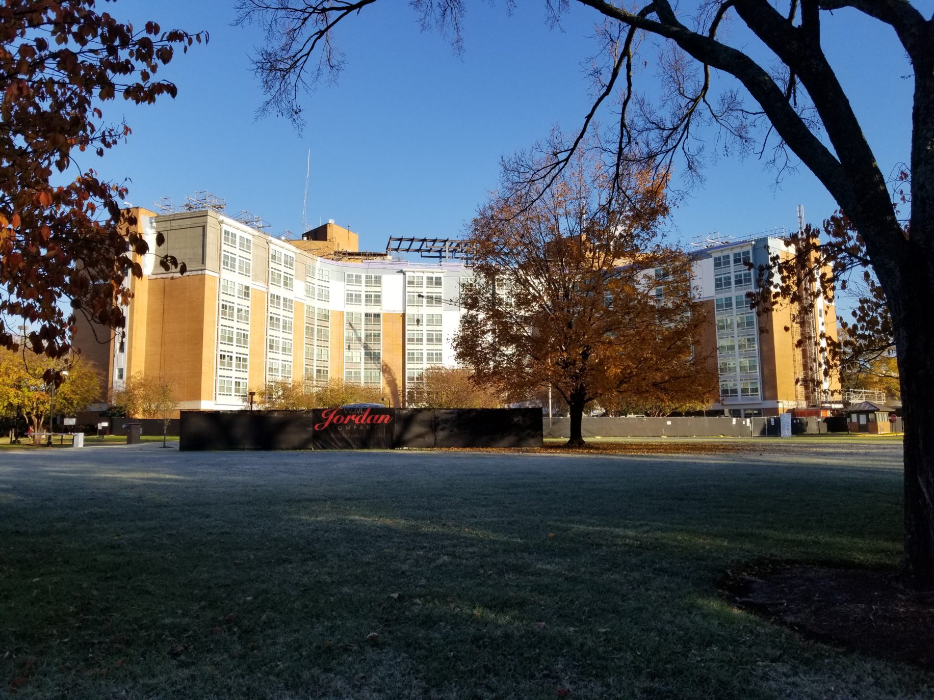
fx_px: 702
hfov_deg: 67.3
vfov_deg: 53.1
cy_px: 350
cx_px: 467
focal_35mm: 26
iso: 50
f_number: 1.7
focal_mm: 4.25
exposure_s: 1/1516
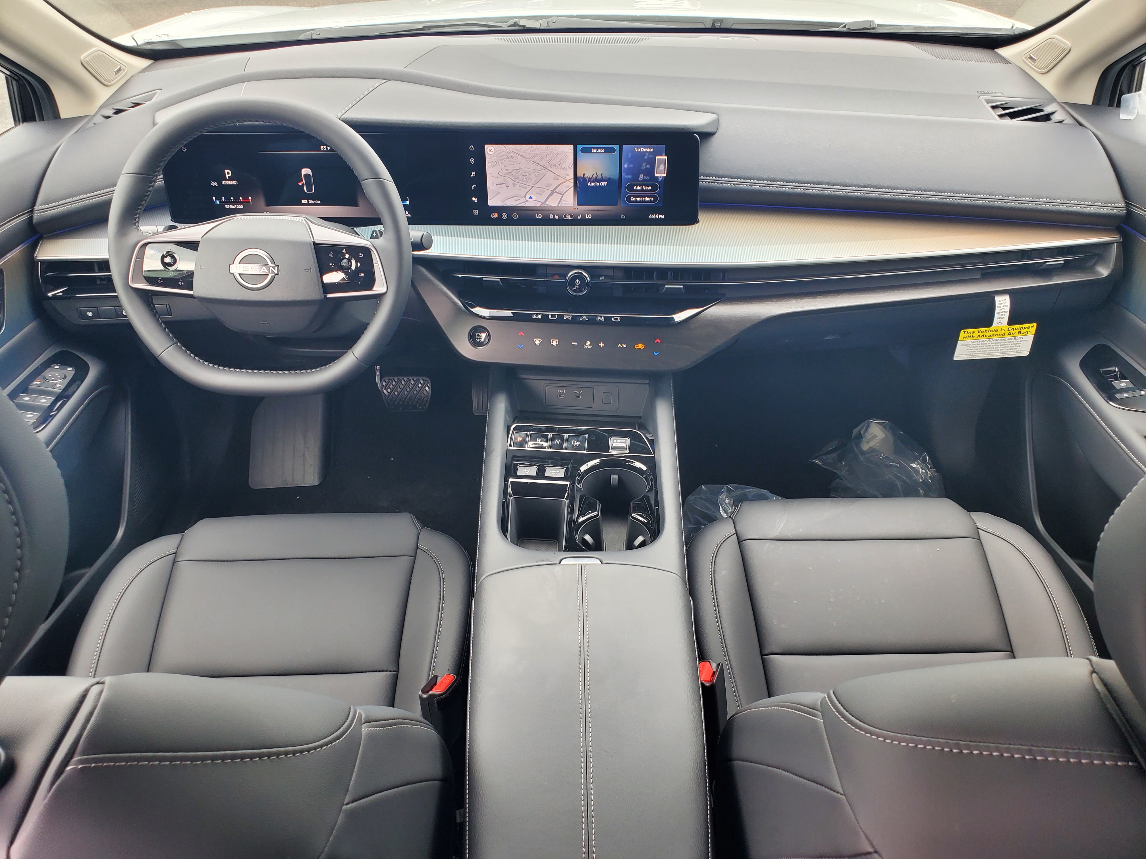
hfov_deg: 67.3
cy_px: 430
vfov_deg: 53.1
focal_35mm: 26
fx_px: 861
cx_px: 573
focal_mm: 4.3
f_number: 2.4
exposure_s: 1/95
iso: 80
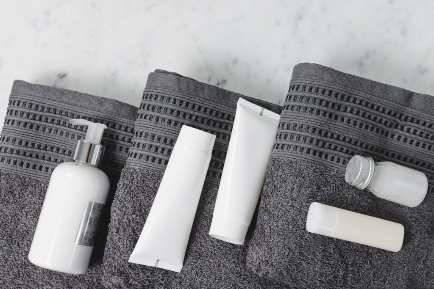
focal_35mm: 52
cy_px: 144
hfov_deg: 37.8
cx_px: 217
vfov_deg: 25.8
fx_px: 633
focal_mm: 35
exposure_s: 1/200
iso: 500
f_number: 5
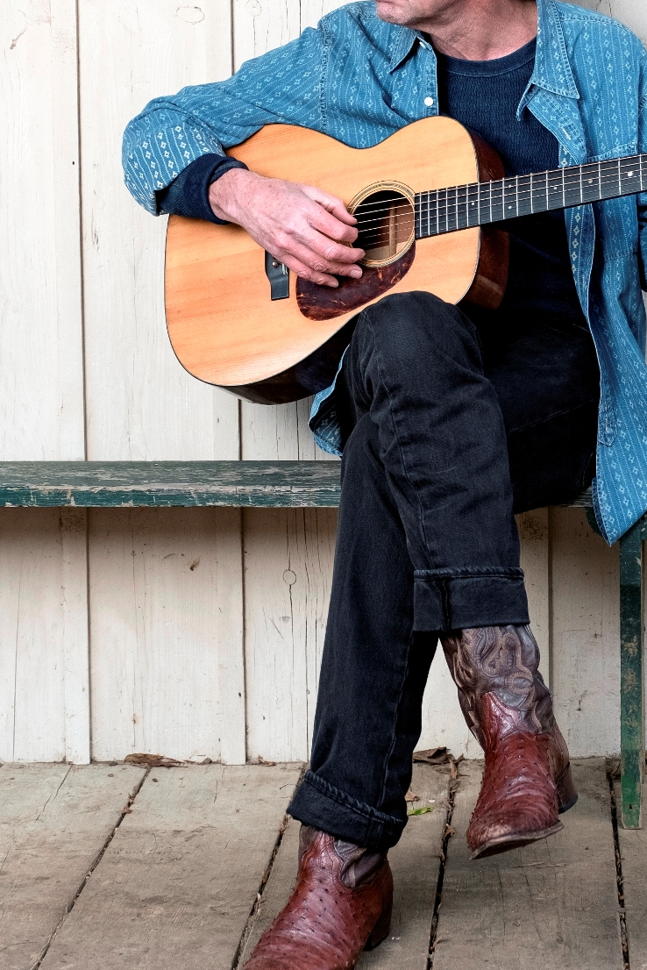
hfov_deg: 16.2
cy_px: 267
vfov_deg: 24.0
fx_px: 2263
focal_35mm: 84
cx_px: 475
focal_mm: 29.2
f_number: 3.2
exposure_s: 1/200
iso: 400
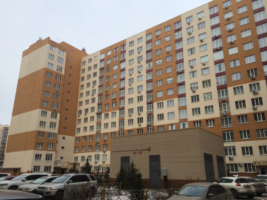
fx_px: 224
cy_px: 100
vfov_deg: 48.2
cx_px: 134
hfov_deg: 61.7
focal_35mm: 29
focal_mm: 4.15
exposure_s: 1/1953
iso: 32
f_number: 2.2
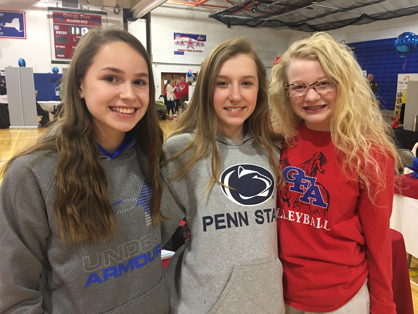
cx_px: 209
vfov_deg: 48.2
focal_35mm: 29
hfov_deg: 61.7
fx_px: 350
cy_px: 157
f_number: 2.2
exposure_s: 1/10
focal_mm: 4.15
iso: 80
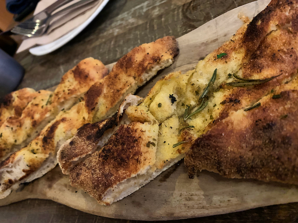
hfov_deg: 67.3
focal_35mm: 26
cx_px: 149
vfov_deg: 53.1
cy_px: 112
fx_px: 224
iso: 800
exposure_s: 1/20
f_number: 1.8
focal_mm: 4.25
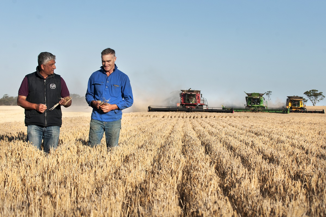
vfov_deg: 12.2
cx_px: 163
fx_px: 1019
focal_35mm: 112
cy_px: 108
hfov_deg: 18.2
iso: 200
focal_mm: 75
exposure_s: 1/800
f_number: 5
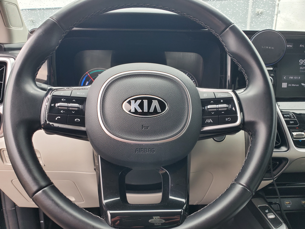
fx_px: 229
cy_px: 114
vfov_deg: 53.1
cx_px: 152
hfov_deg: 67.3
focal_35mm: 26
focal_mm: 4.3
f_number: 2.4
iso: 125
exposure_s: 1/120
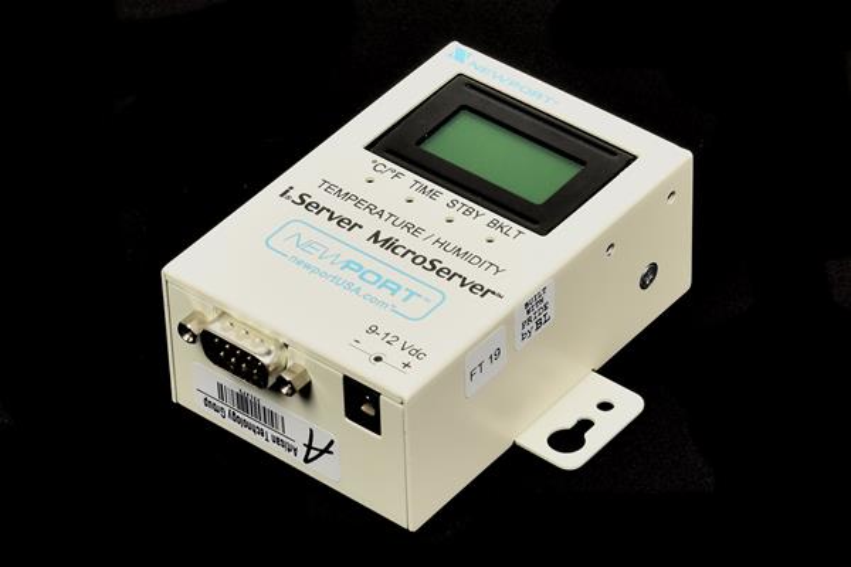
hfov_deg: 24.6
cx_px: 426
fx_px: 1950
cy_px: 284
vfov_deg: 16.6
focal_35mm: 82
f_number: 13
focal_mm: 55
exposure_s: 1/200
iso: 200
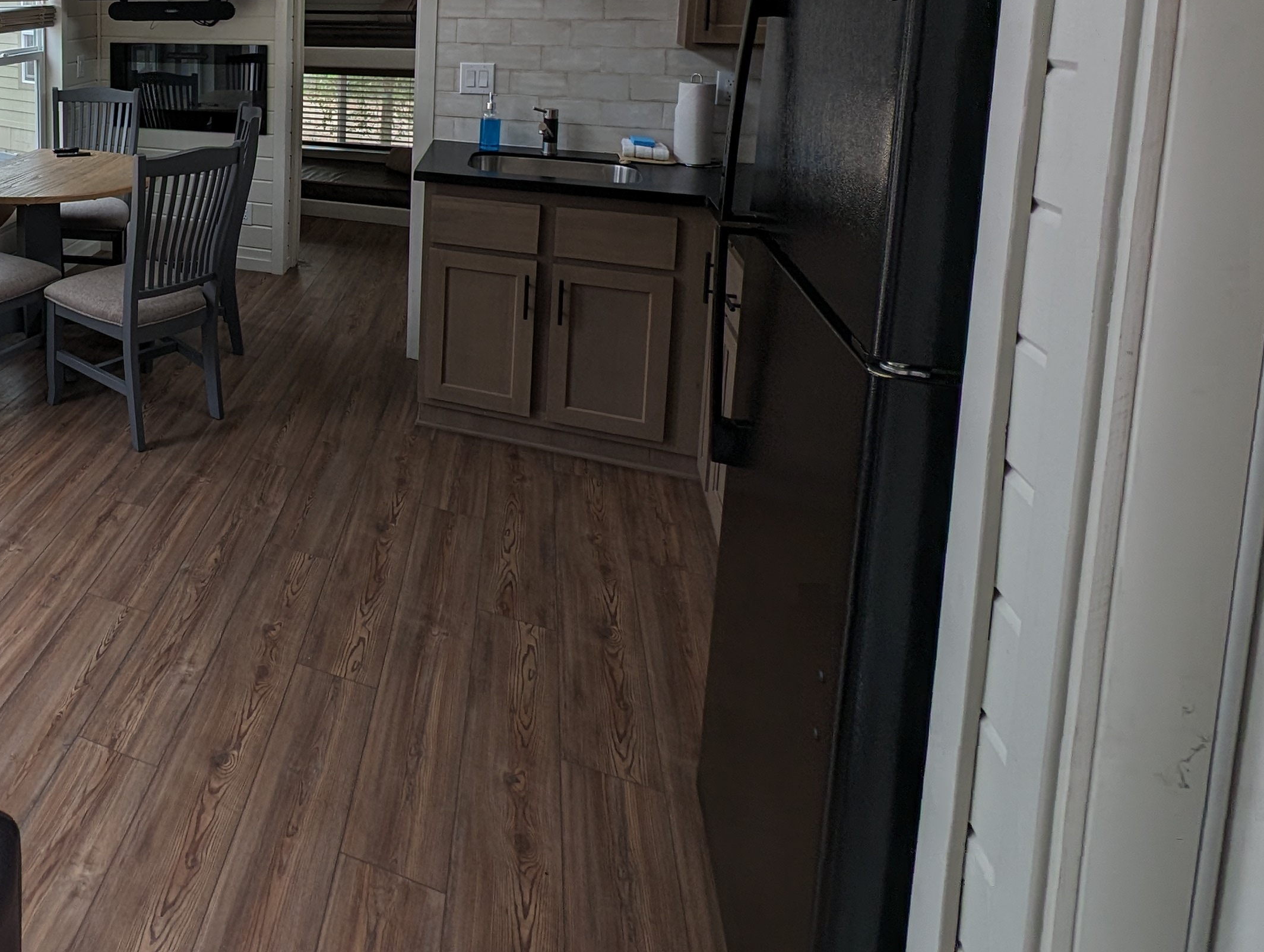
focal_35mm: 23
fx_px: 841
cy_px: 78
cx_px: 85
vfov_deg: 51.4
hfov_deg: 60.3
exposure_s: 1/204
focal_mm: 2.23
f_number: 1.95
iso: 45
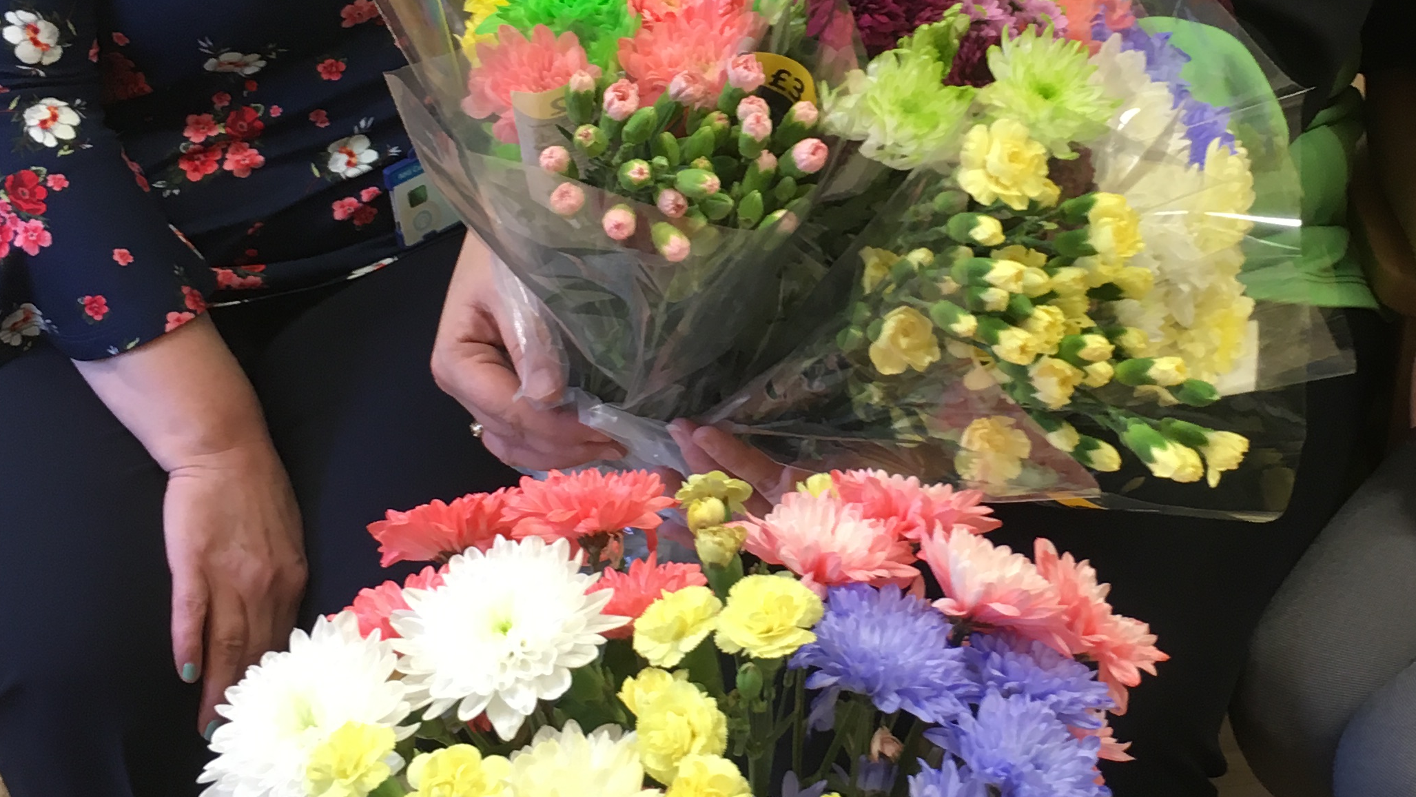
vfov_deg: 19.3
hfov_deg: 33.6
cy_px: 233
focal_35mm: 62
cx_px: 925
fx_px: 2328
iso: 64
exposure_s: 1/33
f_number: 2.2
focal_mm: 4.15
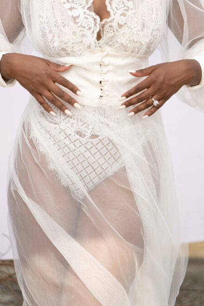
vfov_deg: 6.0
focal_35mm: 345
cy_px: -11
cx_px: 75
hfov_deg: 4.0
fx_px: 2934
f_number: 2.8
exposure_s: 1/640
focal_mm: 150
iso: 64
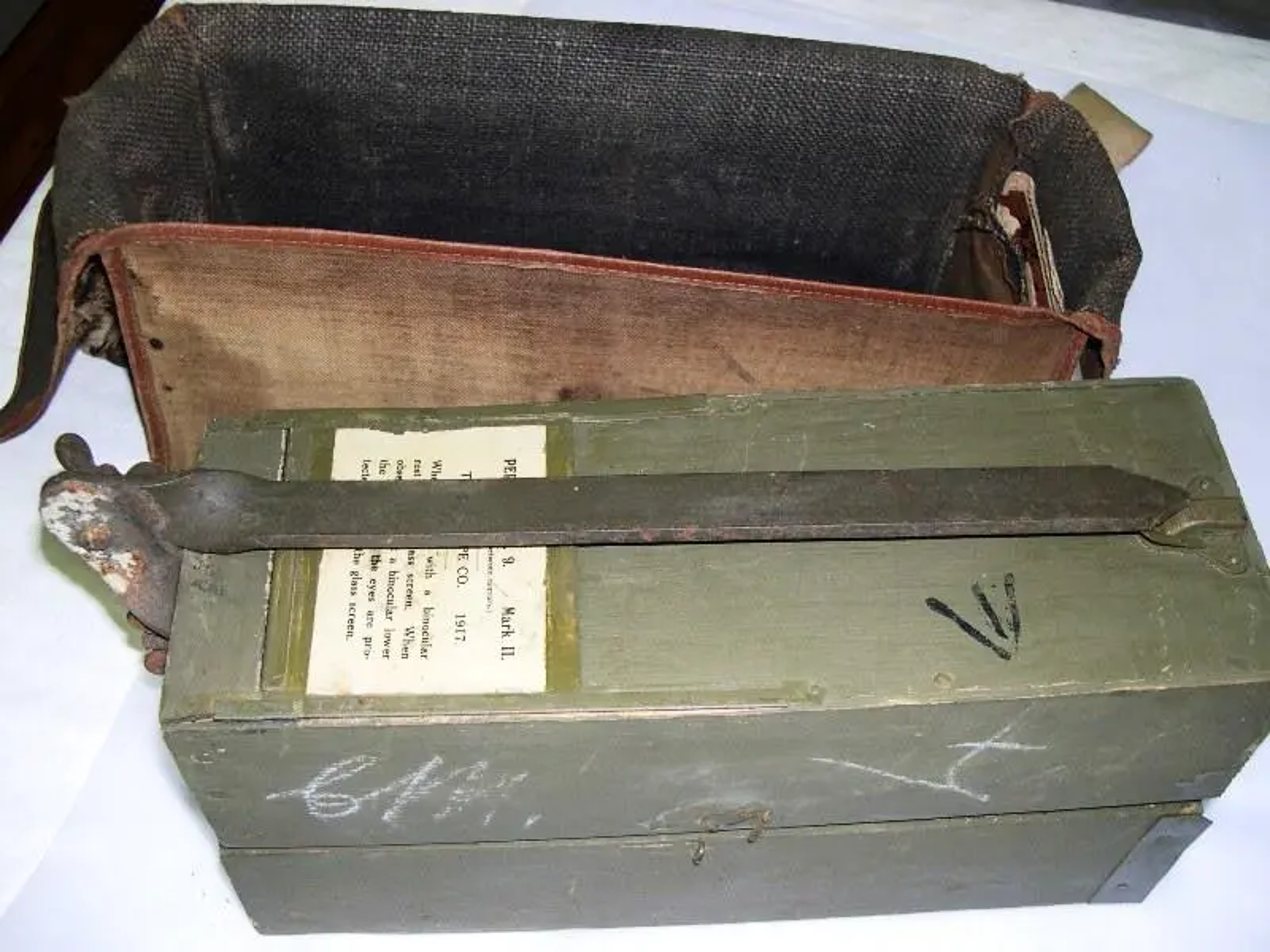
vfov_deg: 37.7
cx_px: 635
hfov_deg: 49.0
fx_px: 1394
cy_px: 476
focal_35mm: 38
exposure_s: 1/60
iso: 100
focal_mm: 8
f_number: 2.8
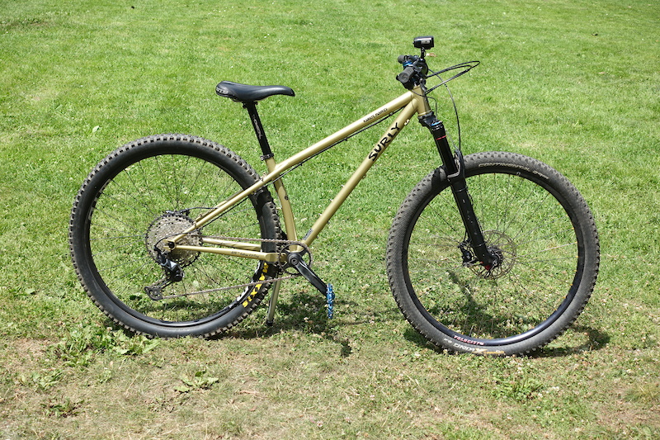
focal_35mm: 59
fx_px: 1081
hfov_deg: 33.9
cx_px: 330
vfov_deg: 23.0
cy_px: 220
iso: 125
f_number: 4
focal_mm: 21.59
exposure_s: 1/640
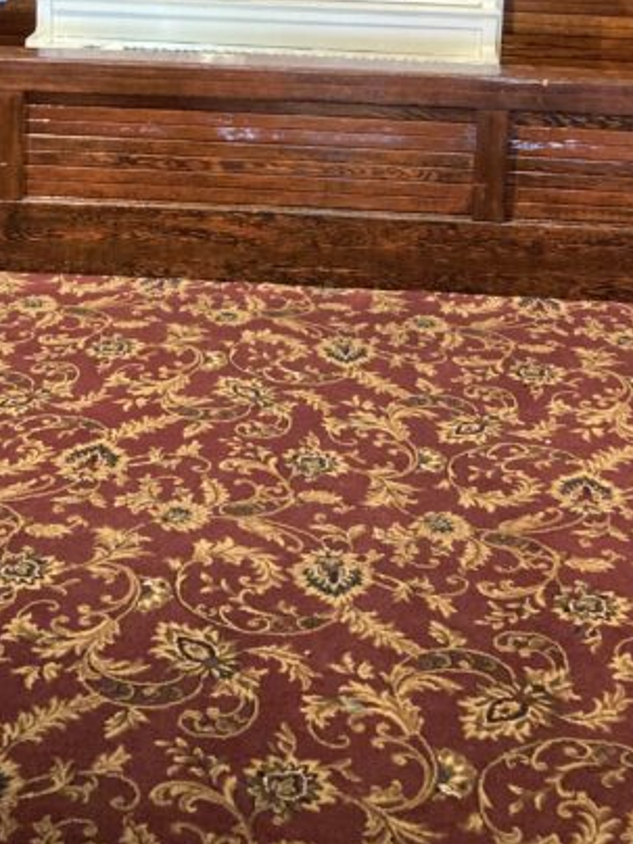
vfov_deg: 27.9
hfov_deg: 22.6
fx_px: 1585
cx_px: 284
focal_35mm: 65
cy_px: -13
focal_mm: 3.99
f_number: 1.8
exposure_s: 1/30
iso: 400
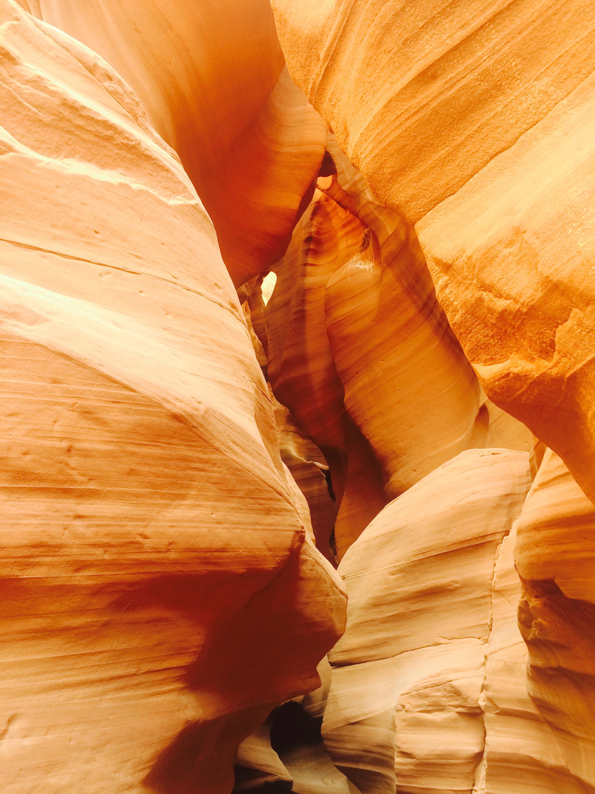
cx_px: 298
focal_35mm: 29
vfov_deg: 61.7
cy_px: 397
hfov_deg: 48.2
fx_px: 665
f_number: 2.2
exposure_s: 1/30
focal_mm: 4.15
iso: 40
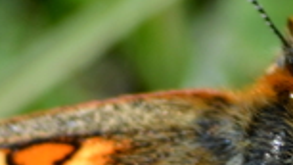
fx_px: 32998
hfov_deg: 0.5
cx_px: 232
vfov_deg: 0.3
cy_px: 311
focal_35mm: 4248
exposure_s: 1/250
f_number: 8
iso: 100
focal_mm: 420
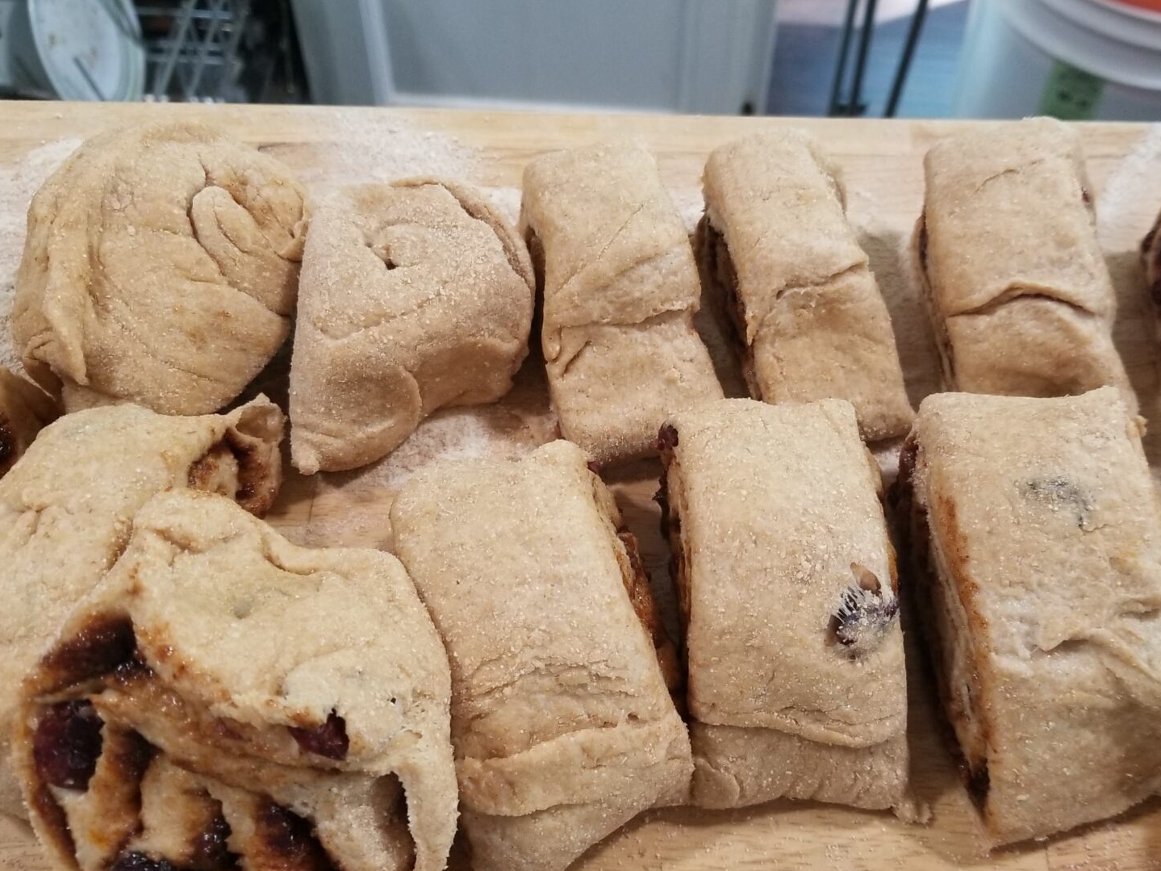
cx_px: 741
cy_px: 482
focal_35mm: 37
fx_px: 1241
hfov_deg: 49.5
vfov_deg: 38.6
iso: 160
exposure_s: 1/30
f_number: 1.7
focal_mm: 4.25
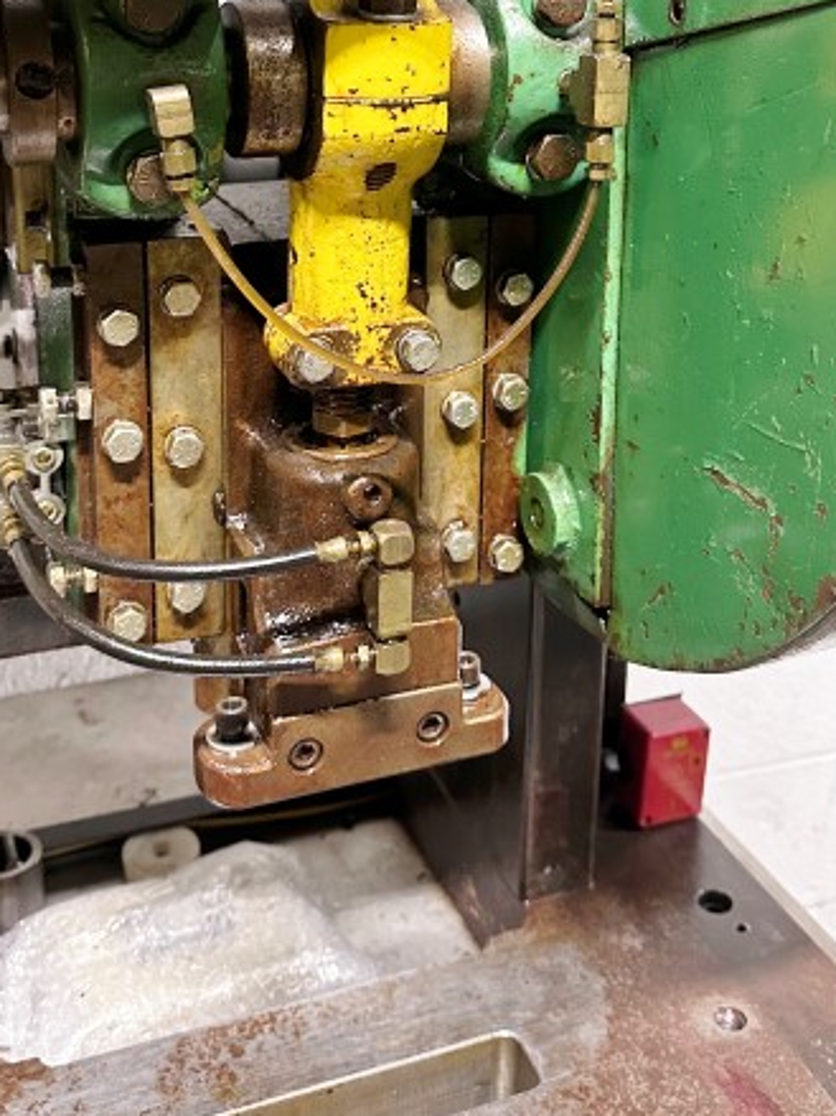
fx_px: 1353
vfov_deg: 43.3
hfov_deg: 34.3
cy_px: 272
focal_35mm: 42
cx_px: 417
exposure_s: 1/60
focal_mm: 6.86
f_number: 1.78
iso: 500
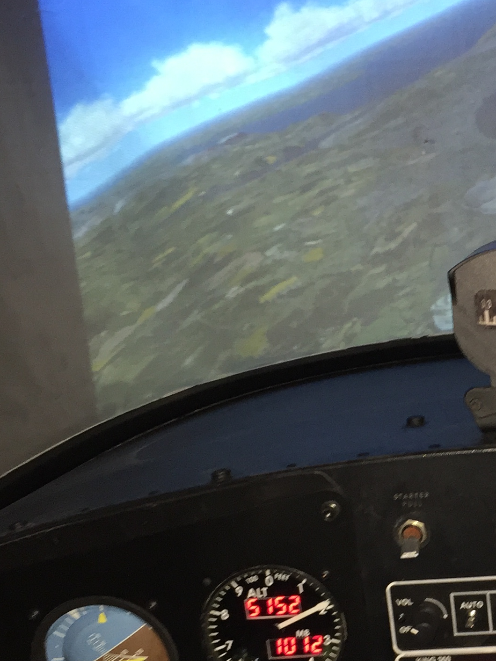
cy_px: 460
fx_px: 1280
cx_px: 552
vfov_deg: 28.7
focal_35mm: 67
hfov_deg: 20.8
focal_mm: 4.15
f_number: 2.2
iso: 125
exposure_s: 1/33
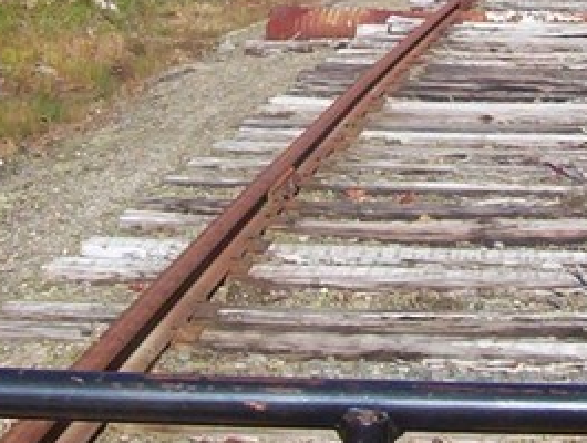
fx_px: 2345
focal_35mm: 138
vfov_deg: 10.6
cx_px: 483
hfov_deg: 14.2
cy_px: -133
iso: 100
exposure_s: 1/582
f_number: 5.17
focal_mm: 5.77
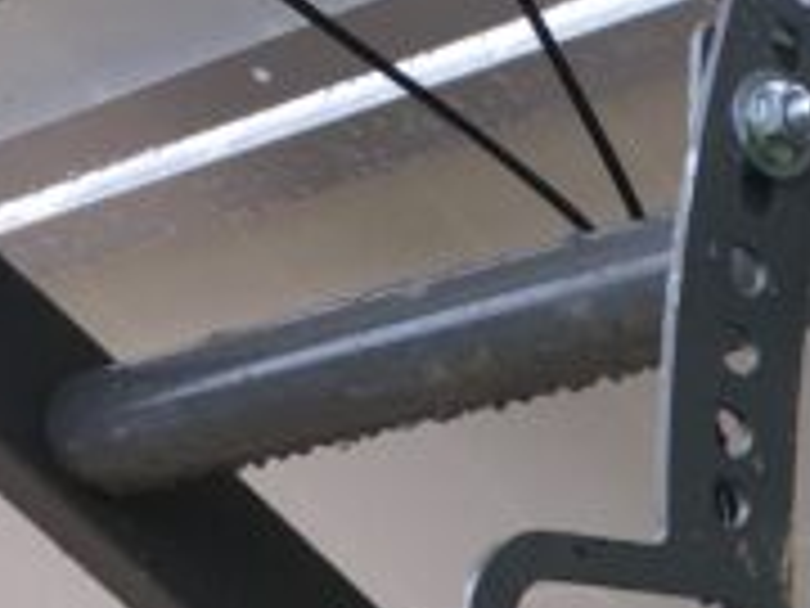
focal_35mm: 165
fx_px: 3861
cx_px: 1400
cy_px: 968
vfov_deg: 8.7
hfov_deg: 11.2
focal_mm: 4.15
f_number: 2.2
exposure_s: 1/120
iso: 40
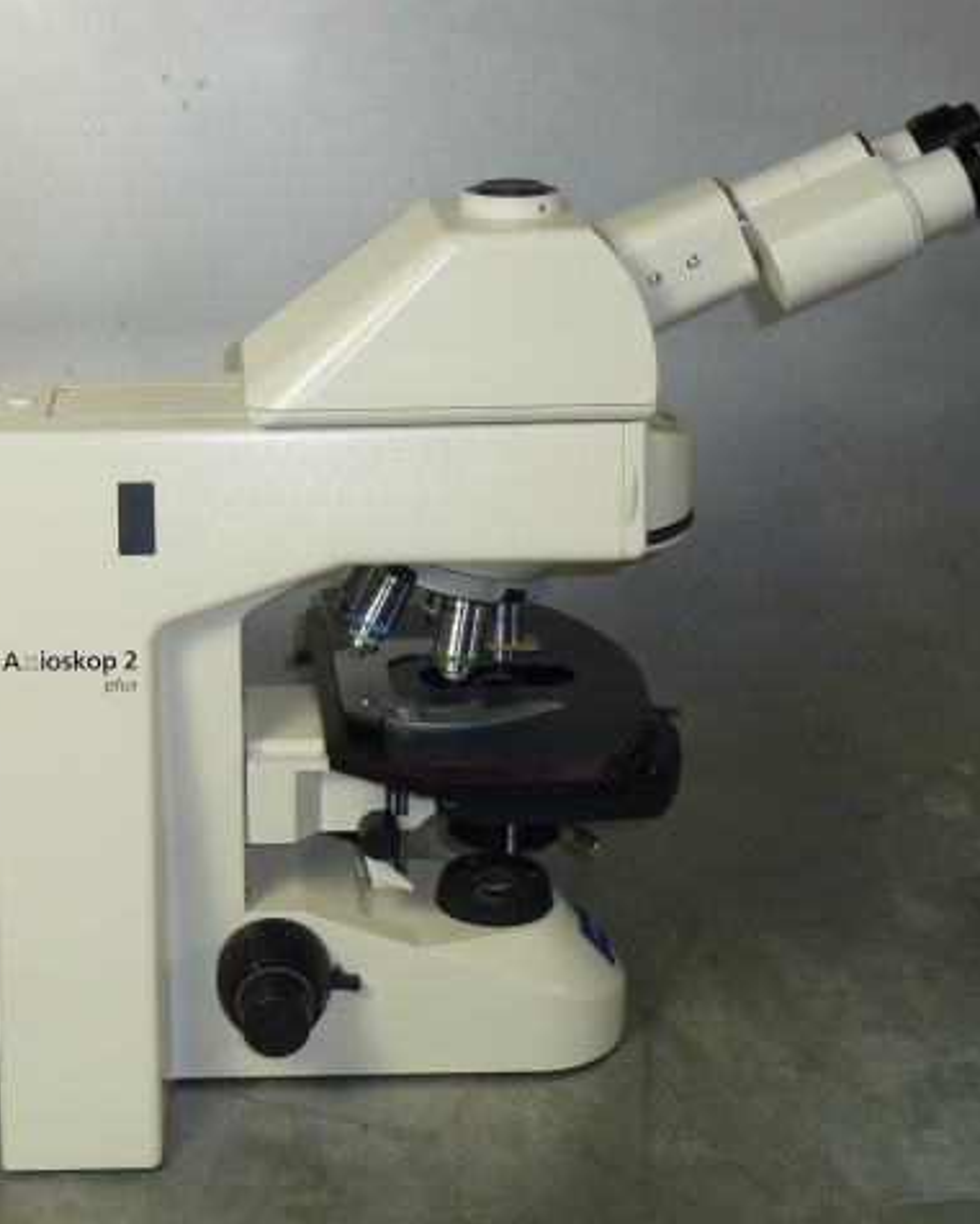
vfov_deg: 32.0
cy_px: 609
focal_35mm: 59
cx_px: 244
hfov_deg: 25.5
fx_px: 2138
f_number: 4
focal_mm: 8
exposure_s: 1/60
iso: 100
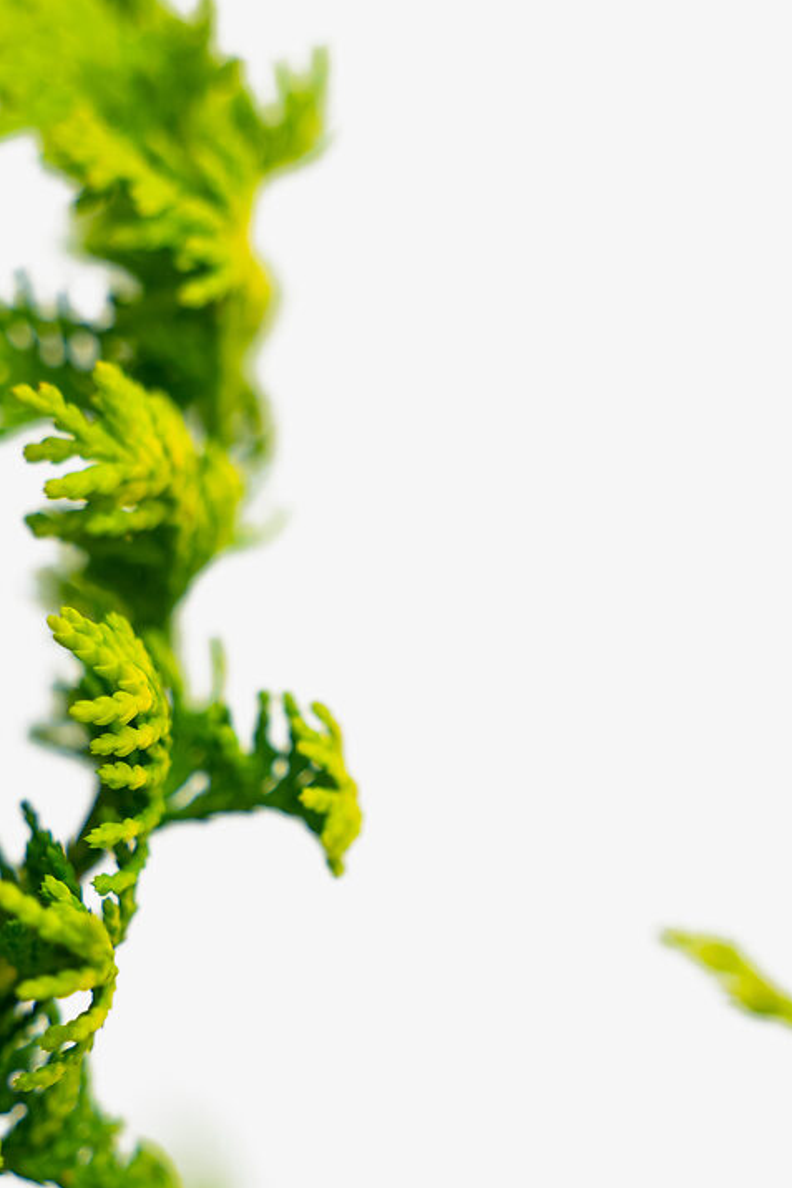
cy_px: 727
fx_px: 5315
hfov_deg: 8.5
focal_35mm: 161
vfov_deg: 12.8
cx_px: 266
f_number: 3.5
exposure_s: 1/400
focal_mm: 75
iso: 800
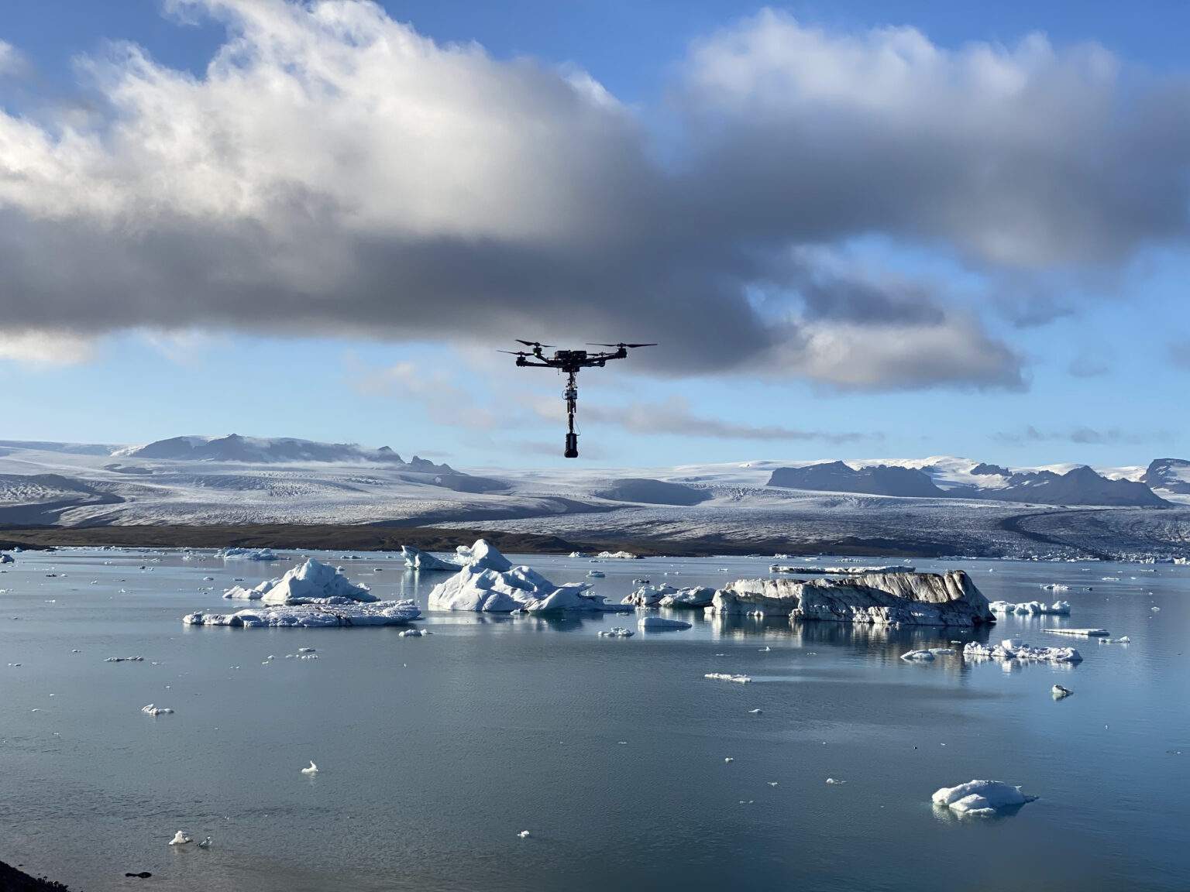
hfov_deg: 36.8
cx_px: 595
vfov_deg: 28.0
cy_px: 446
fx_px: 1788
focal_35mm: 52
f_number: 2
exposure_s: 1/2083
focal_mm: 6
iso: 20
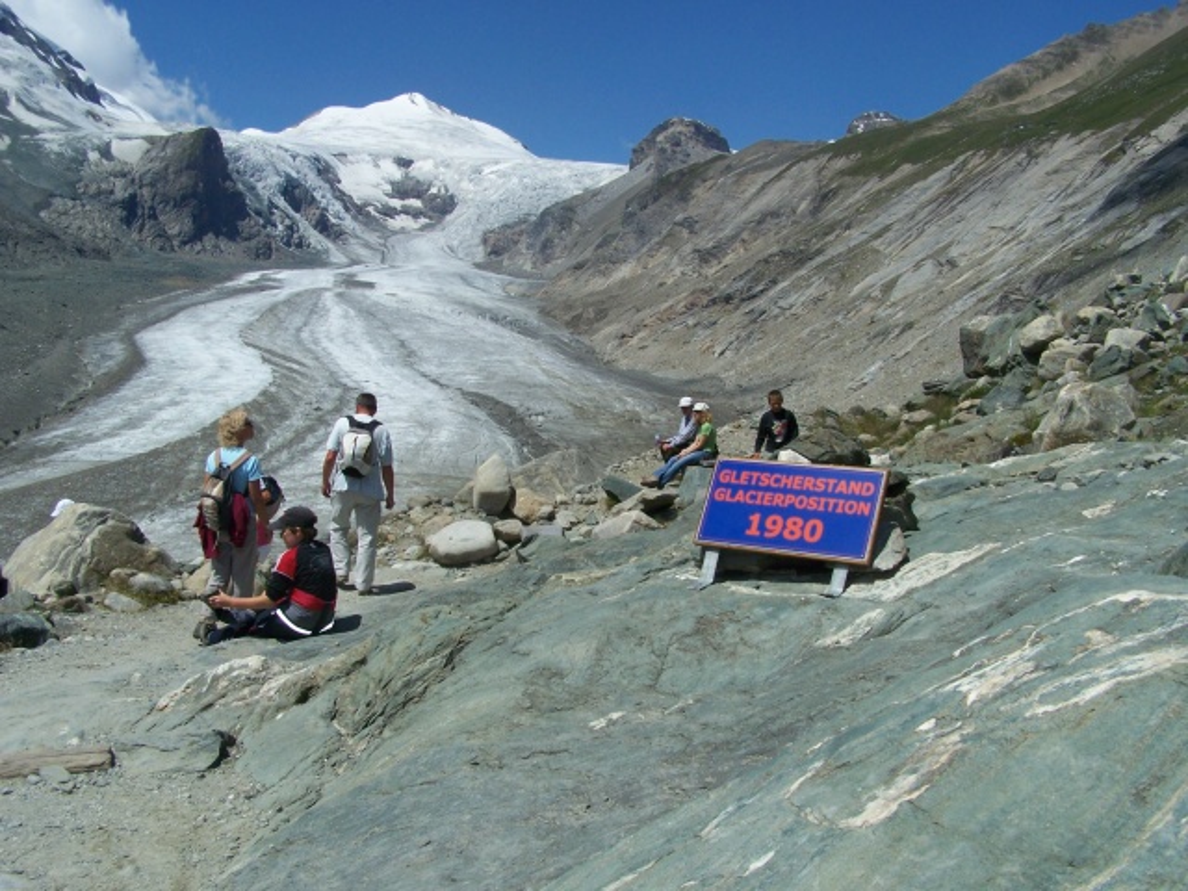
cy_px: 446
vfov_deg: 37.7
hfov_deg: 49.0
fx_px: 1304
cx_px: 594
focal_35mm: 38
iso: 80
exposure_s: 1/800
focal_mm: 6.3
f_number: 5.6
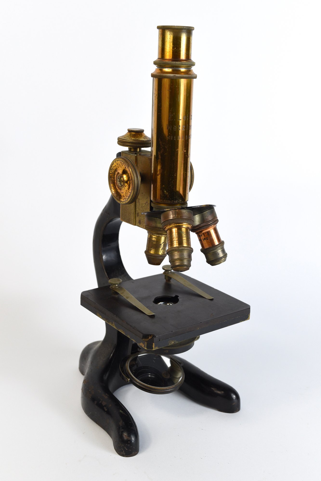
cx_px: 160
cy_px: 240
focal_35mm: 46
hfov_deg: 28.9
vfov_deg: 42.3
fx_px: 622
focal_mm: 31
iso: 640
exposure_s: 1/160
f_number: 8
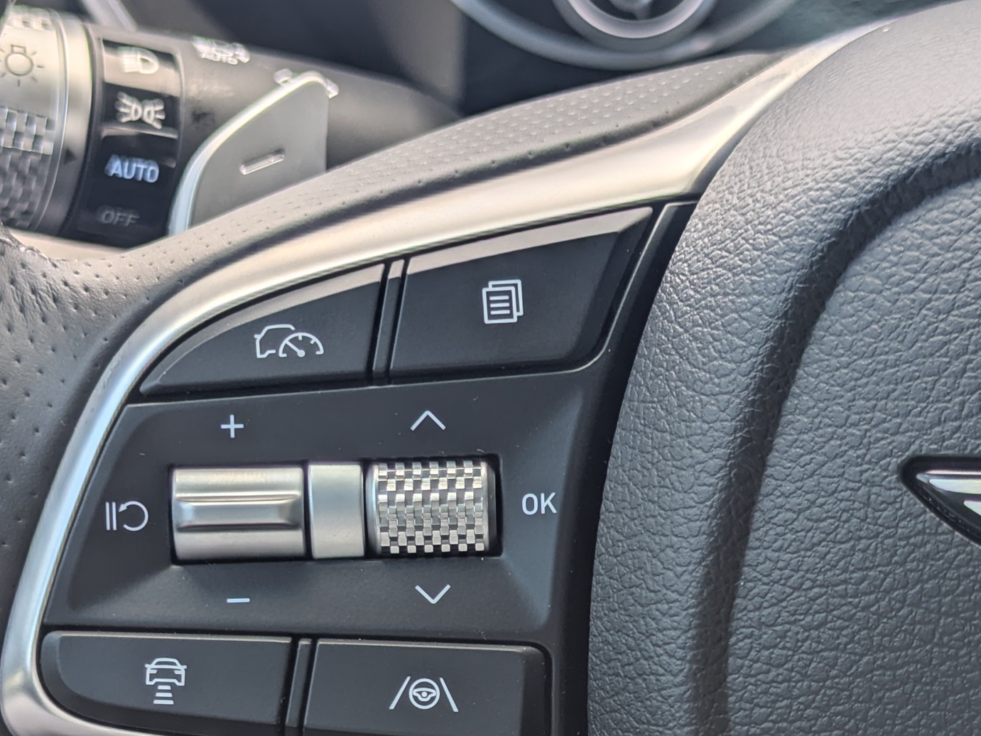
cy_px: 642
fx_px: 2522
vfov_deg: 16.4
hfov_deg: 22.0
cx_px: 537
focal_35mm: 89
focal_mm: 6.81
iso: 47
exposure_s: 1/350
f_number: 1.85
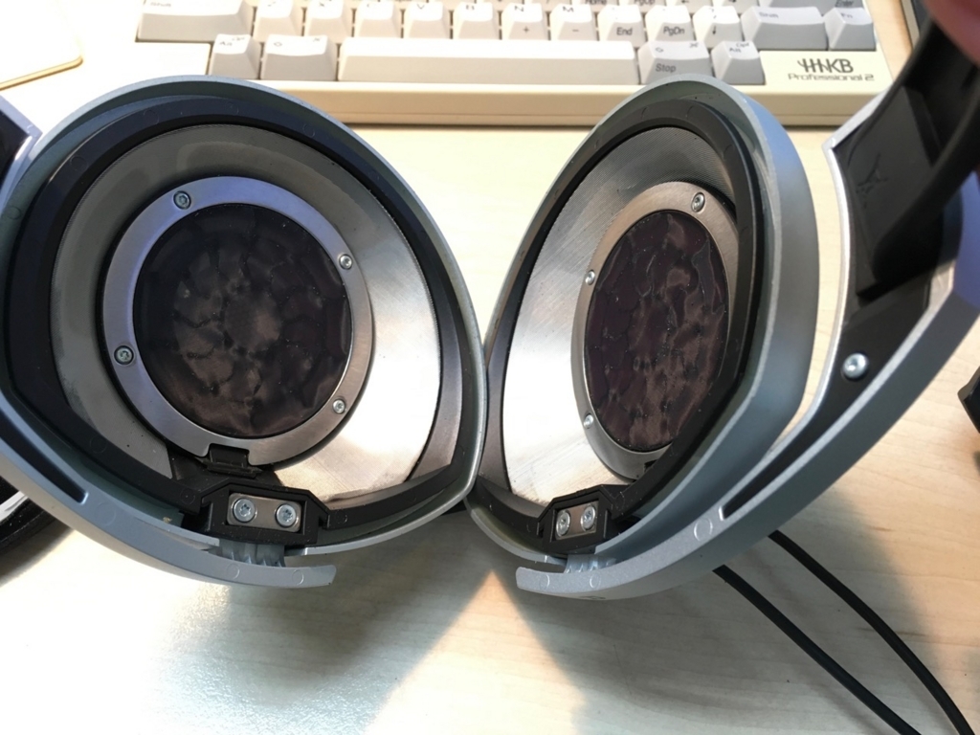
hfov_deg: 61.7
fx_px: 821
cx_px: 490
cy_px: 368
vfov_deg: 48.2
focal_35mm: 29
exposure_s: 1/30
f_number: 2.2
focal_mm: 4.15
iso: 100
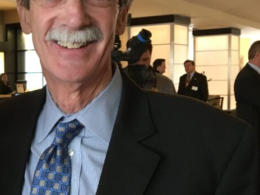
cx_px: -17
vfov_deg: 22.9
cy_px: 104
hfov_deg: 27.9
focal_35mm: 64
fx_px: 481
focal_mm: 4.15
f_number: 2.2
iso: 200
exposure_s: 1/24
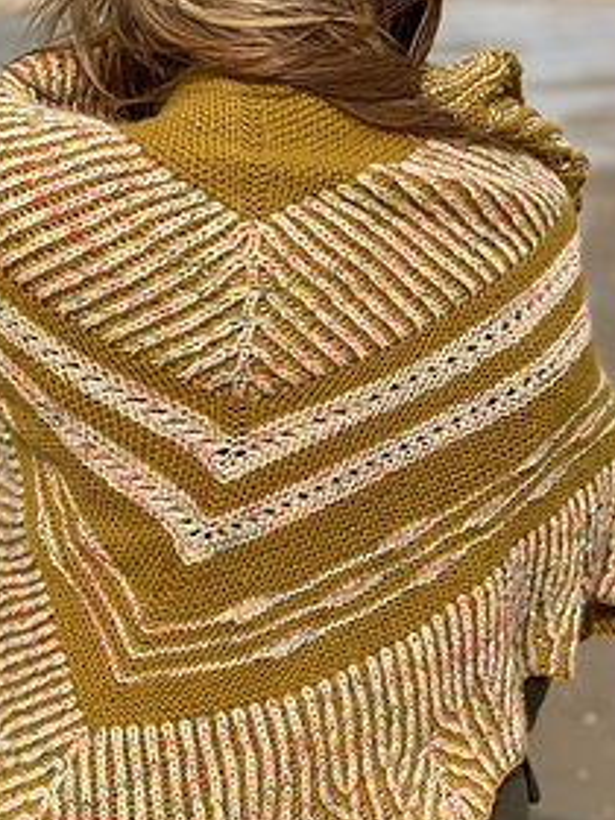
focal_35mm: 93
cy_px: 395
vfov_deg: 21.1
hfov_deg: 15.9
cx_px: 227
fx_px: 2203
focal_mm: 6
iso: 20
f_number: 2
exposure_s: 1/1453
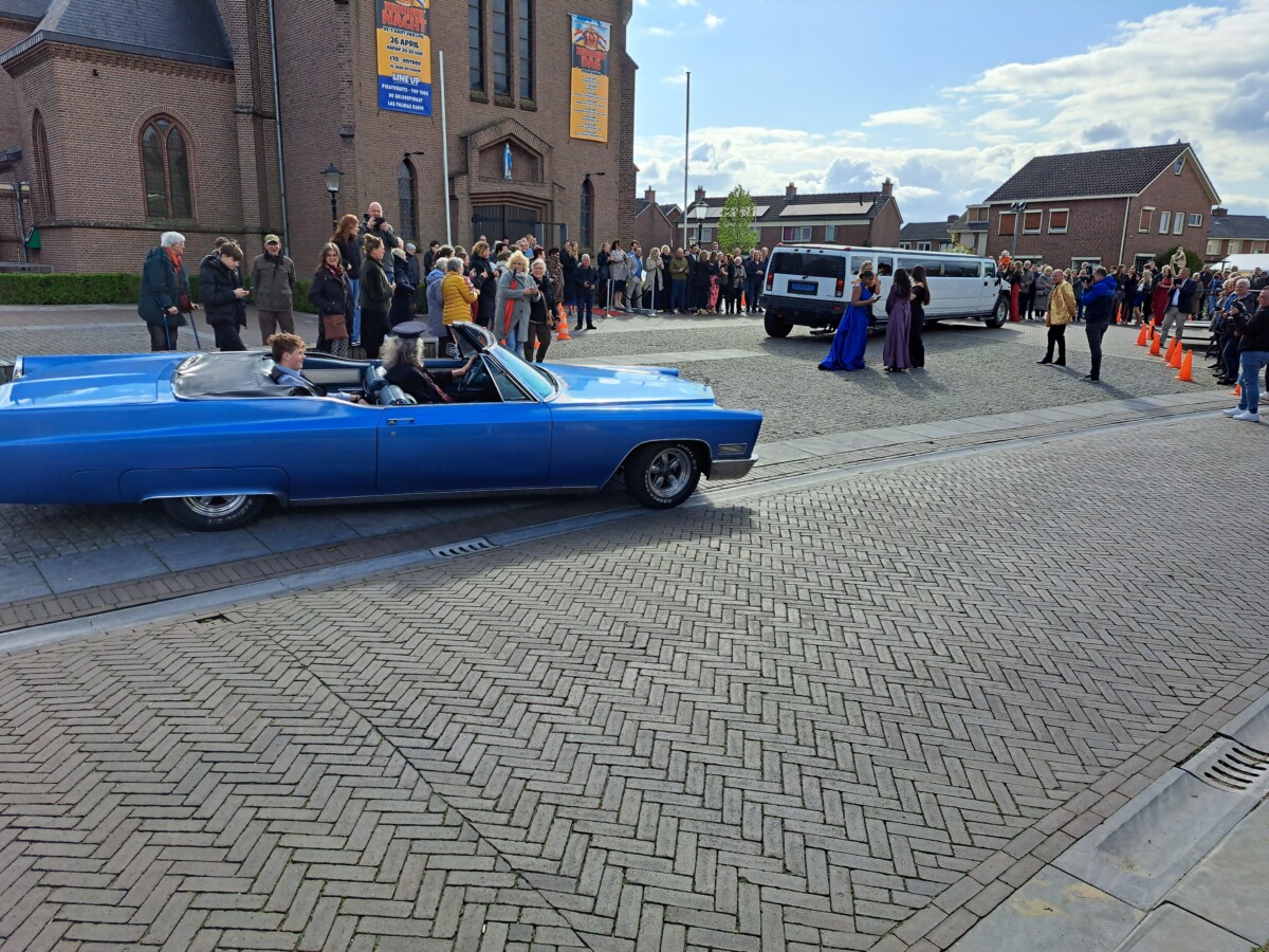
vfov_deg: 56.8
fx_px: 880
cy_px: 476
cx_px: 634
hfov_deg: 71.6
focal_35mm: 24
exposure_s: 1/1135
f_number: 1.8
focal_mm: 5.23
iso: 50
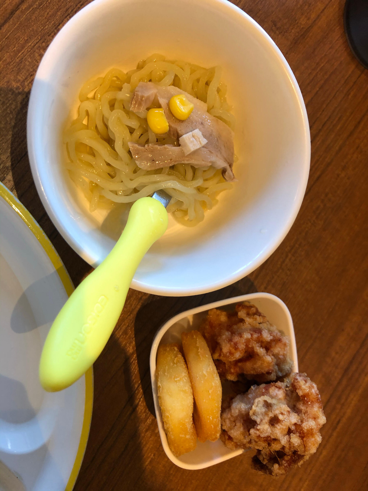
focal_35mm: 28
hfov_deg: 49.7
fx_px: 397
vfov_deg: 63.4
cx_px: 184
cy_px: 246
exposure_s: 1/30
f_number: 1.8
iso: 25
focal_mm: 4
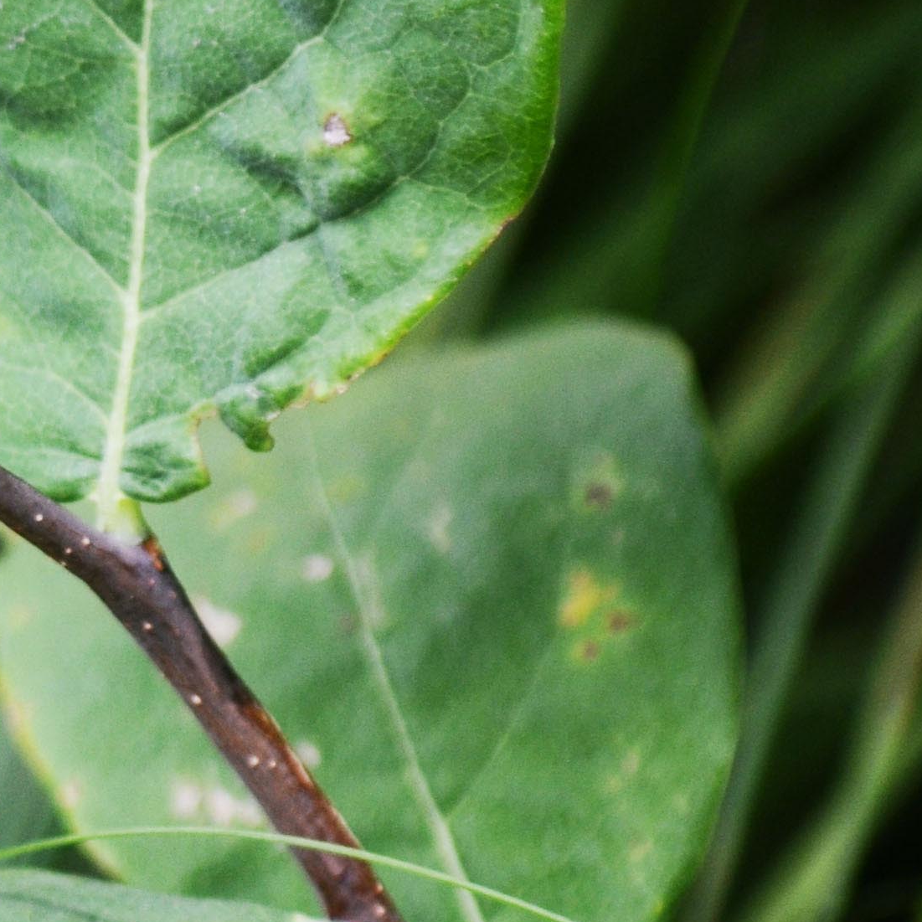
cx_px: -306
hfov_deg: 1.6
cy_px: 639
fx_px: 32153
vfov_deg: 1.6
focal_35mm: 1067
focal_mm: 200
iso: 200
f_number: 5.6
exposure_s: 1/160
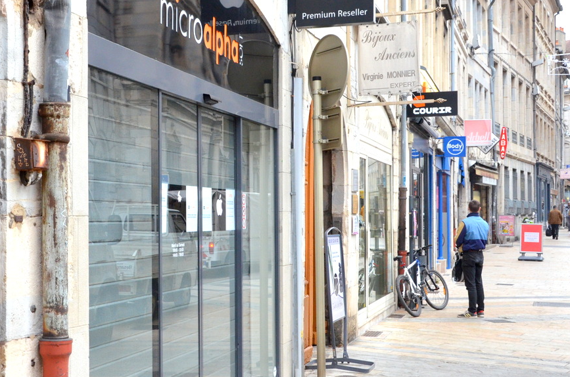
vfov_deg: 24.9
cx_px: 193
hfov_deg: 36.6
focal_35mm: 54
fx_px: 853
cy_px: 192
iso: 1600
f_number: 8
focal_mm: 26
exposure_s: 1/250
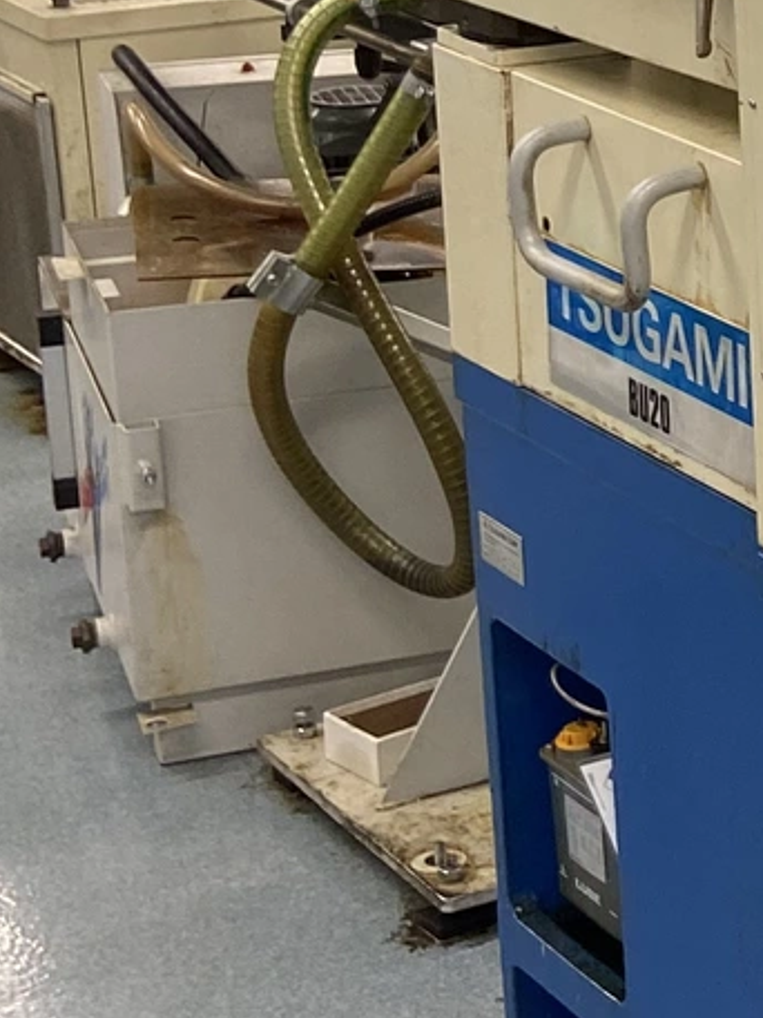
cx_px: 1582
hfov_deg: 11.5
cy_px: 252
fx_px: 3350
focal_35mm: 114
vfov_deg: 17.2
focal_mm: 4.25
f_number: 1.8
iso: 80
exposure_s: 1/60
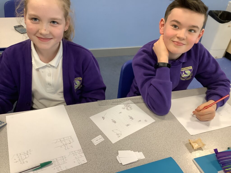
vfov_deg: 45.4
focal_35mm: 31
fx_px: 207
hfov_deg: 58.4
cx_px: 116
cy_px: 86
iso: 160
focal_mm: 3.3
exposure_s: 1/50
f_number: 2.4
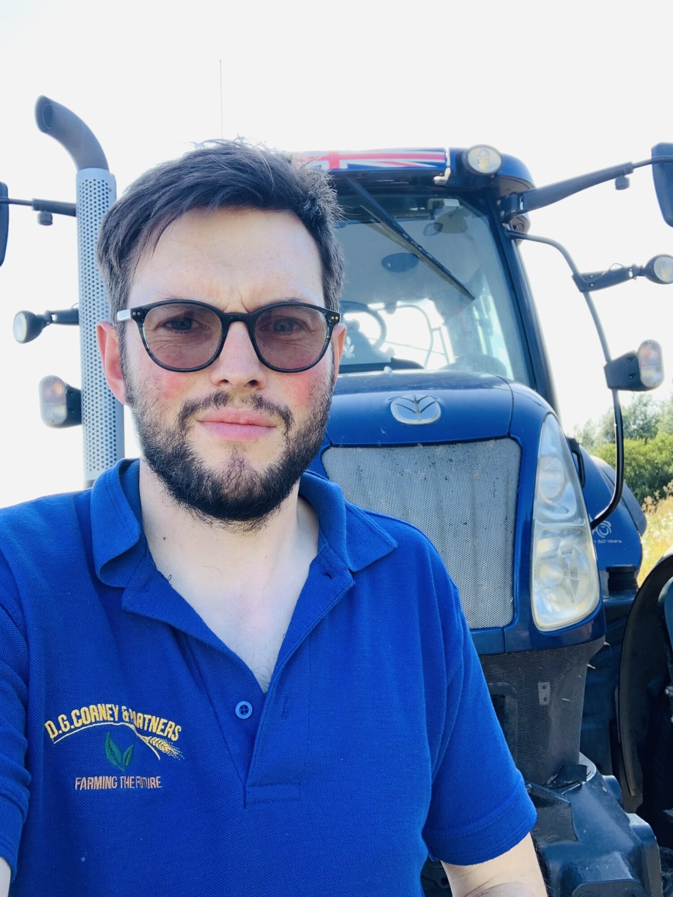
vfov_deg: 56.8
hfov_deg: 44.2
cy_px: 448
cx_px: 336
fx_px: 830
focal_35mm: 32
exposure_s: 1/121
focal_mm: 2.87
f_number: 2.2
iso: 16
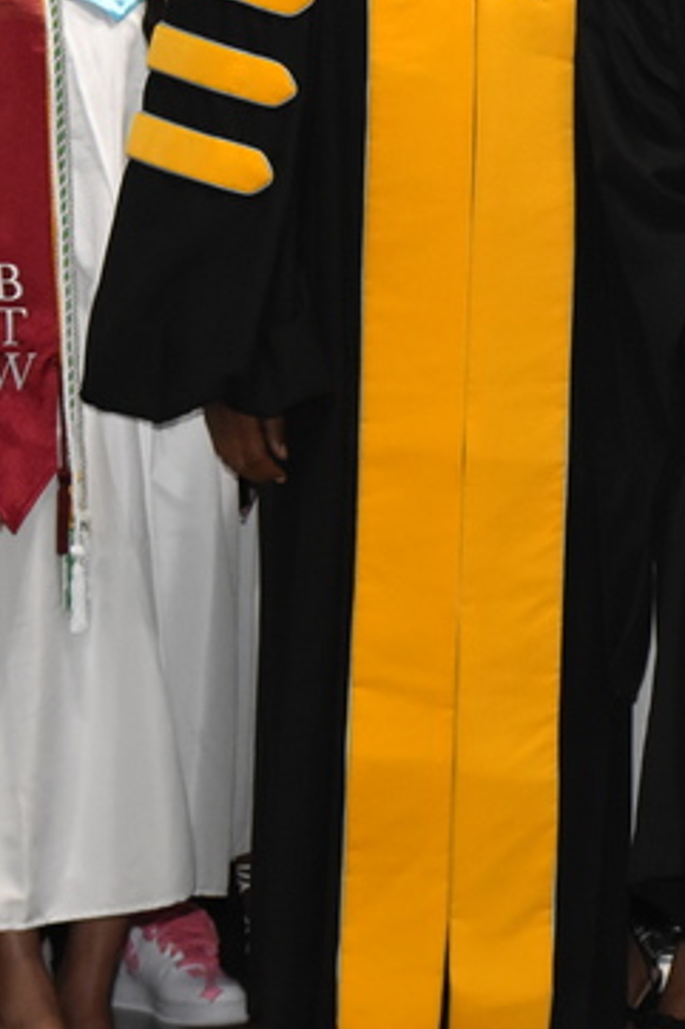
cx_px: 1273
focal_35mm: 318
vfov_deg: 6.5
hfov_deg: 4.3
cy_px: 294
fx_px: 9096
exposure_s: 1/80
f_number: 4
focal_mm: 75
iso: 1600
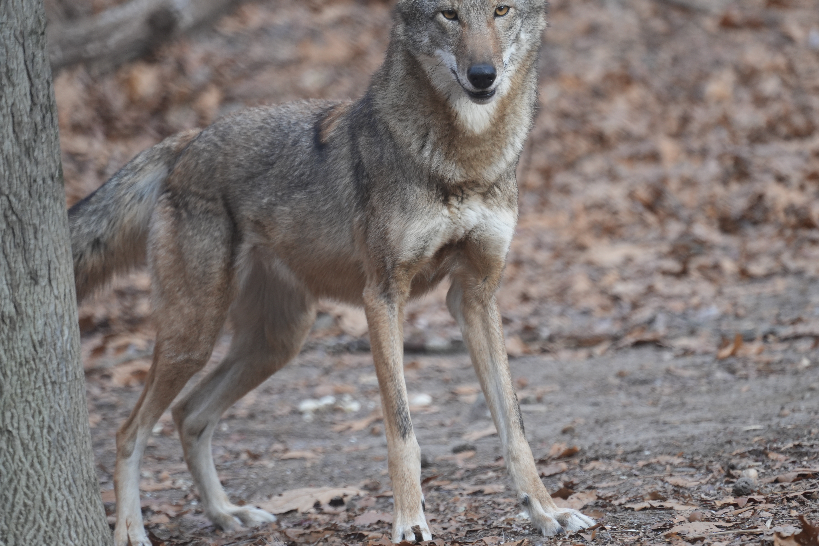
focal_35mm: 359
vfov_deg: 3.8
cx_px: 441
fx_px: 8167
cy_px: 231
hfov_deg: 5.7
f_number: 5.6
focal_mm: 300
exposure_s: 1/320
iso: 640
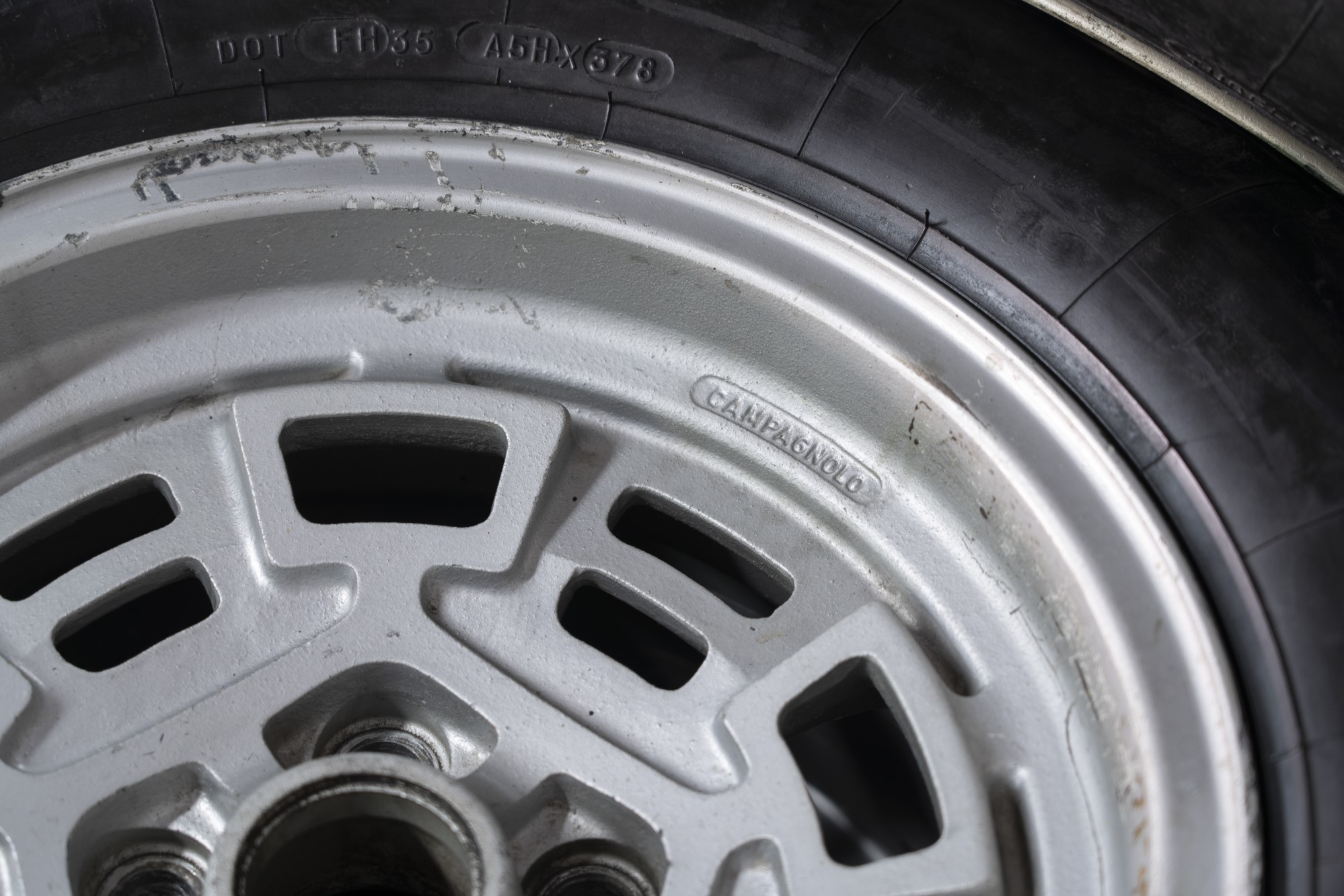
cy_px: 448
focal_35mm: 105
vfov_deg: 13.0
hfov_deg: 19.5
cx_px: 672
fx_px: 3921
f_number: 4
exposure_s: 1.3
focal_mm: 105
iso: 100
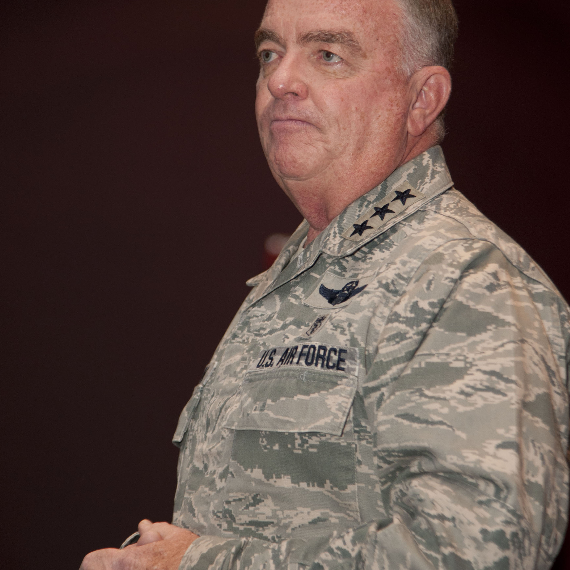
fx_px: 2627
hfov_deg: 12.4
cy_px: 278
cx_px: 286
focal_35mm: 141
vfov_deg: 12.4
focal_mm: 110
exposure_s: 1/100
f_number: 4
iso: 800
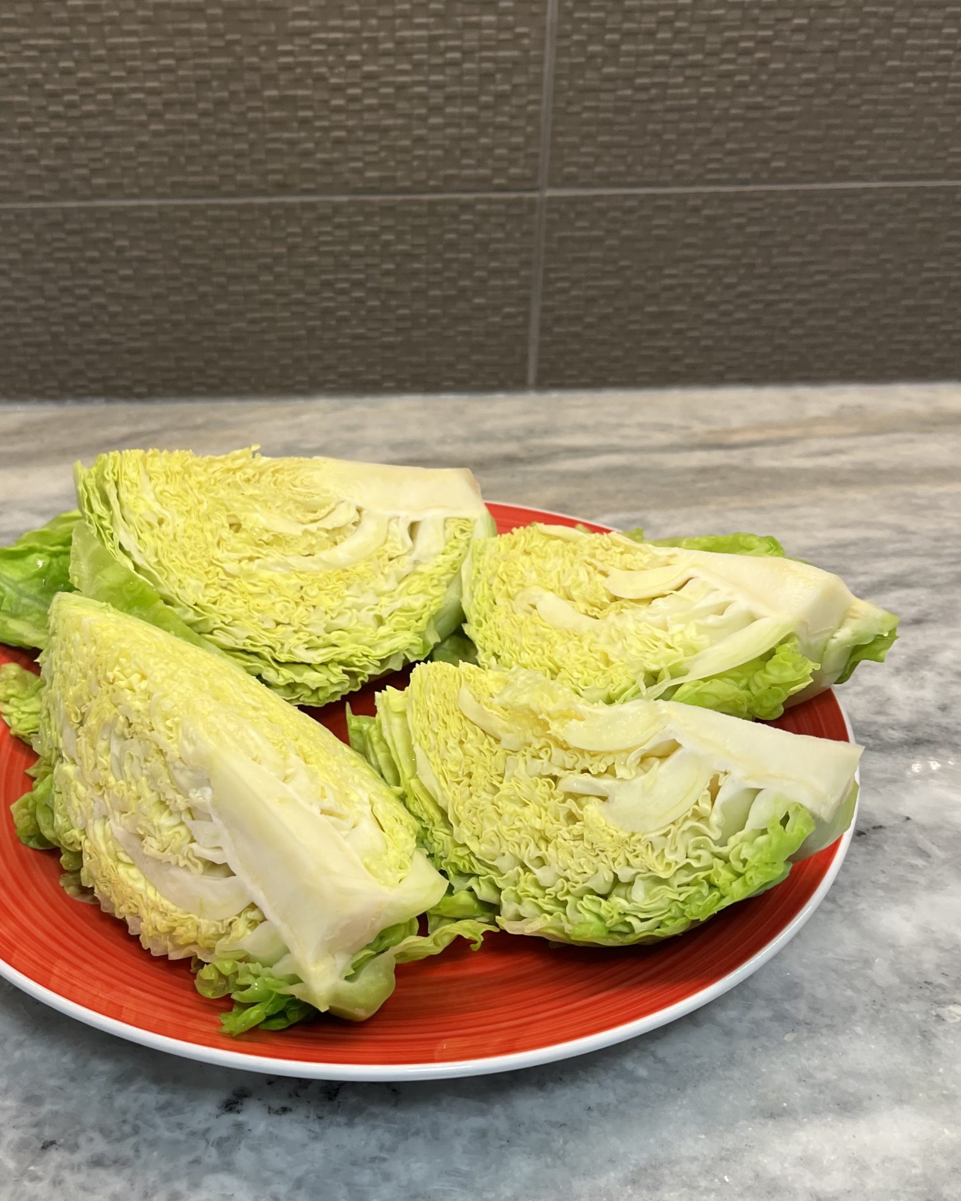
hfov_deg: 42.1
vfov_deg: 51.4
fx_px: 1244
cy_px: 660
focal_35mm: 35
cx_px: 392
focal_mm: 5.1
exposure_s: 1/121
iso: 125
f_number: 1.6
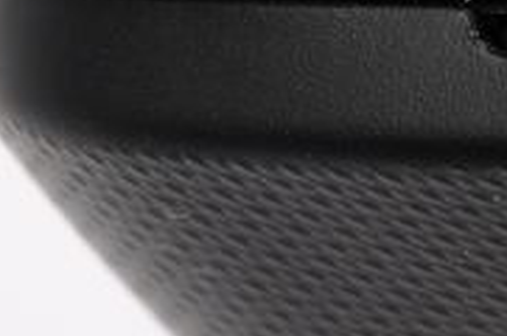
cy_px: -284
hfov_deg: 2.6
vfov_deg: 1.7
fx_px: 11029
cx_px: 608
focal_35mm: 784
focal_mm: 105
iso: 200
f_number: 22
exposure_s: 1/125
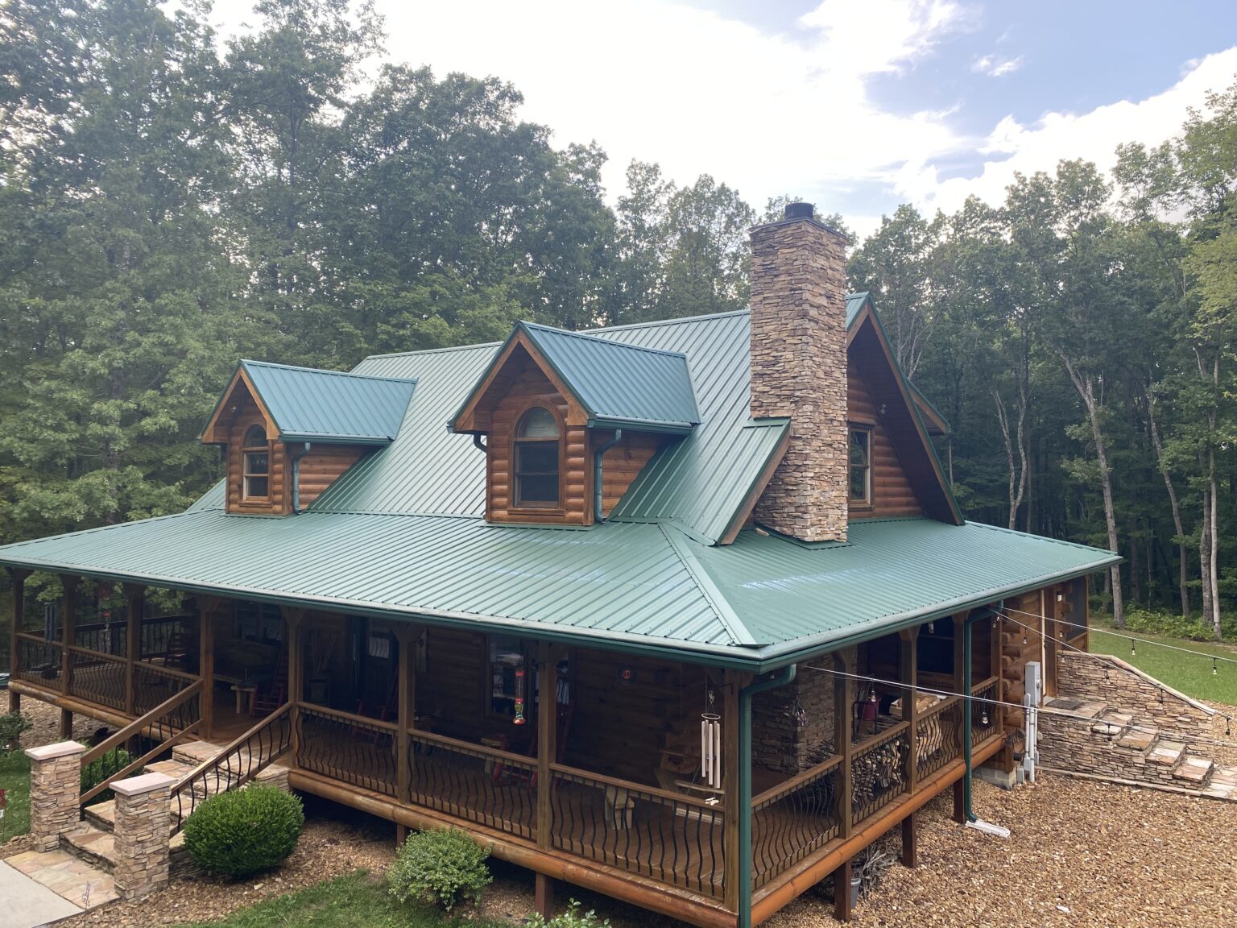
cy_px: 464
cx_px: 618
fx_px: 929
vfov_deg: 53.1
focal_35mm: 26
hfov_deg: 67.3
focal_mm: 4.25
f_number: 1.8
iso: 32
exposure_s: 1/295
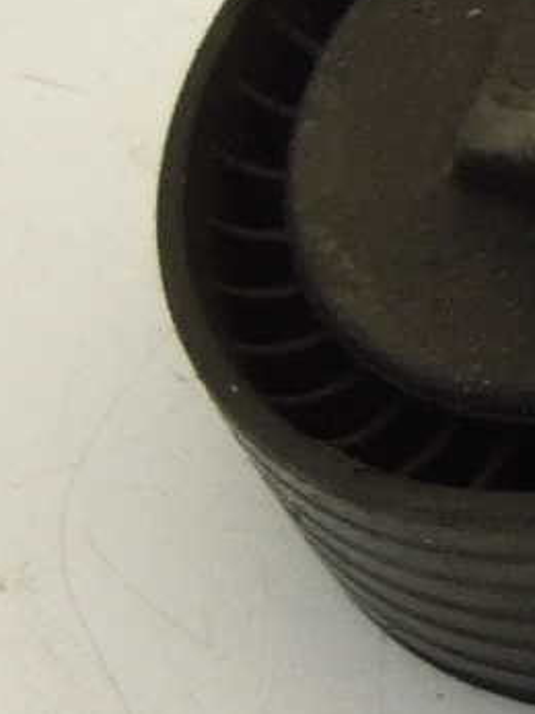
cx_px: 1901
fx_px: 6578
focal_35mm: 319
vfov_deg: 6.2
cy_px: -31
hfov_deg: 4.4
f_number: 4.2
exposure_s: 1/50
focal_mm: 9.8
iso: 360
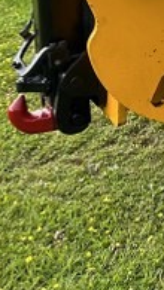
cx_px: 529
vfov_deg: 18.0
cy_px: -132
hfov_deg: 8.8
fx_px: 825
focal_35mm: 107
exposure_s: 1/166
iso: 100
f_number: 1.78
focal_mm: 6.86
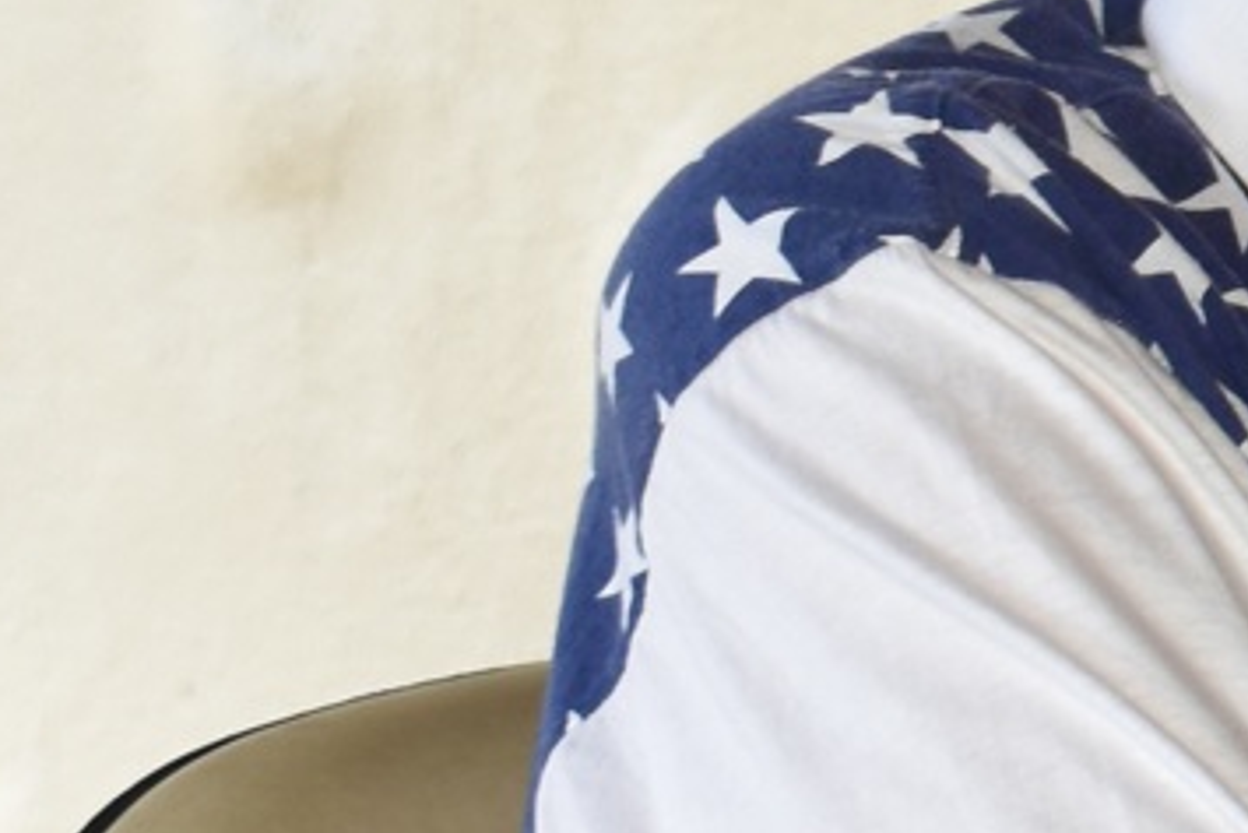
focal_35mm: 262
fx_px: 9079
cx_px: 2654
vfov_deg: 5.2
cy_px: 33
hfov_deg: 7.5
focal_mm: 31
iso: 450
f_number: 5.6
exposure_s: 1/125
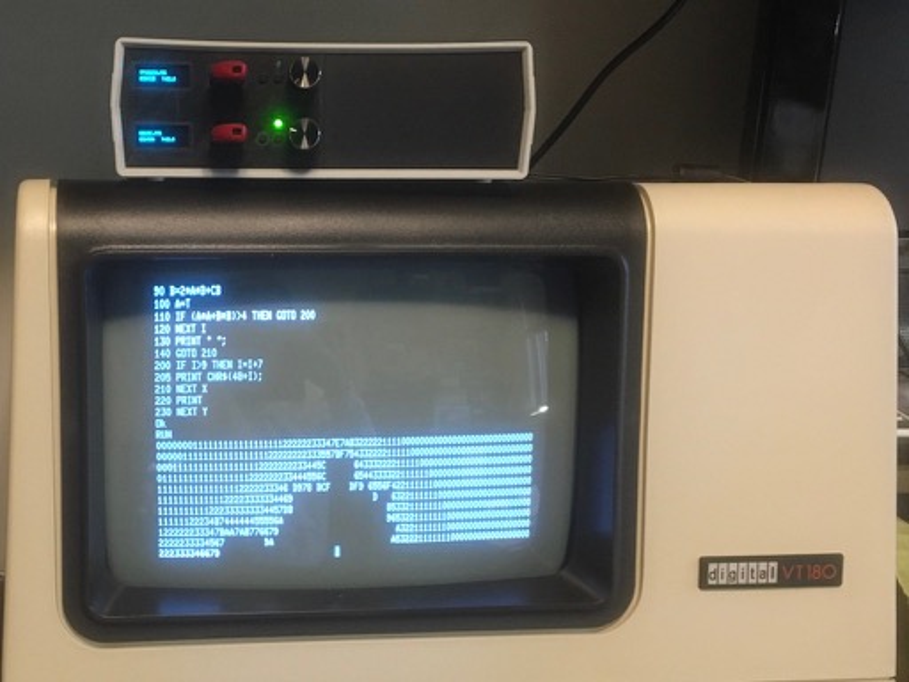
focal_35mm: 29
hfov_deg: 61.7
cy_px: 341
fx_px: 762
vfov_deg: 48.2
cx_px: 454
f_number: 2.2
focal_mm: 4.15
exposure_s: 1/24
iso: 200
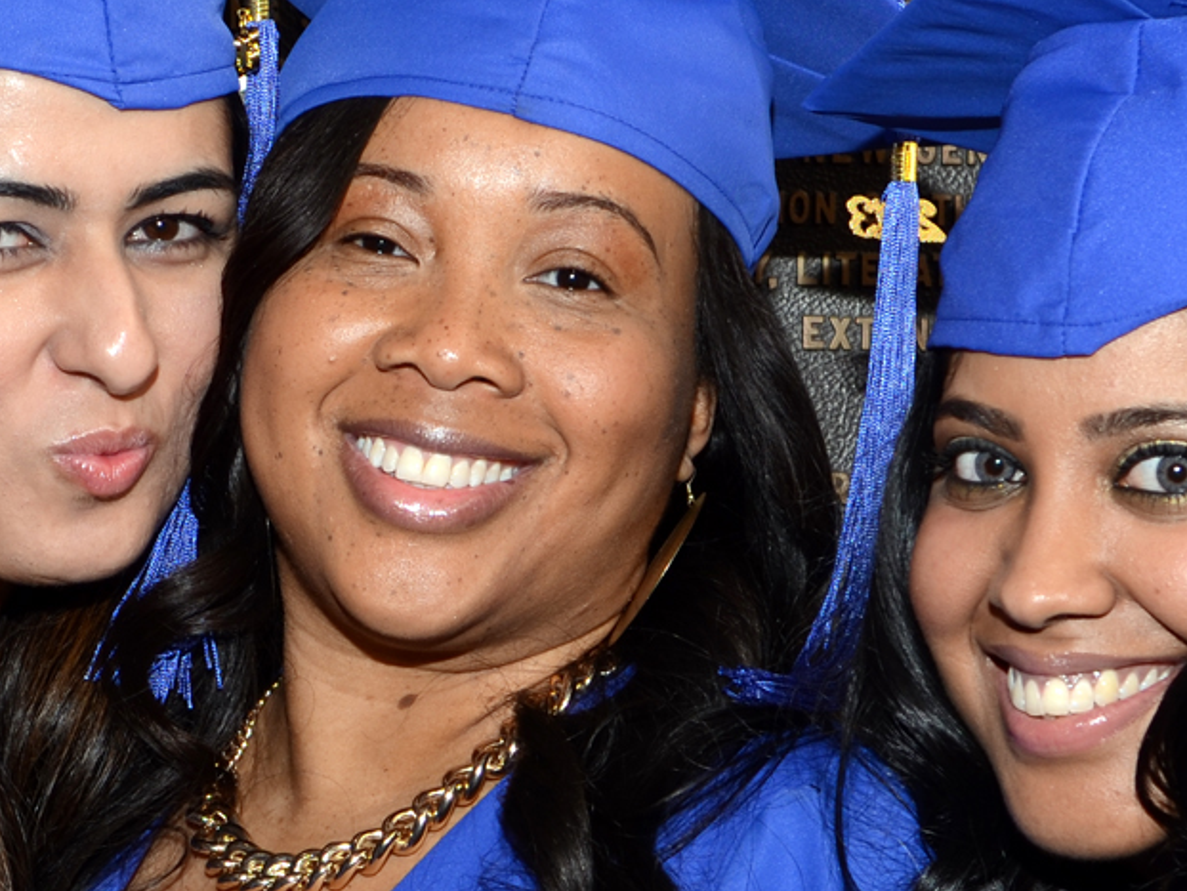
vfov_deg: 10.0
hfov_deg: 13.3
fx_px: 5077
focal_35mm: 148
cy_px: 587
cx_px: 460
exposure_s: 1/60
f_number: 6.3
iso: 100
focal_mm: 32
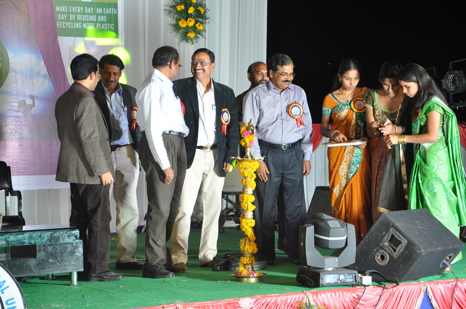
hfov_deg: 20.6
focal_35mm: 99
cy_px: 154
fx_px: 1280
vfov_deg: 13.8
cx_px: 233
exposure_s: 1/125
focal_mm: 66
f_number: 5.6
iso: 400
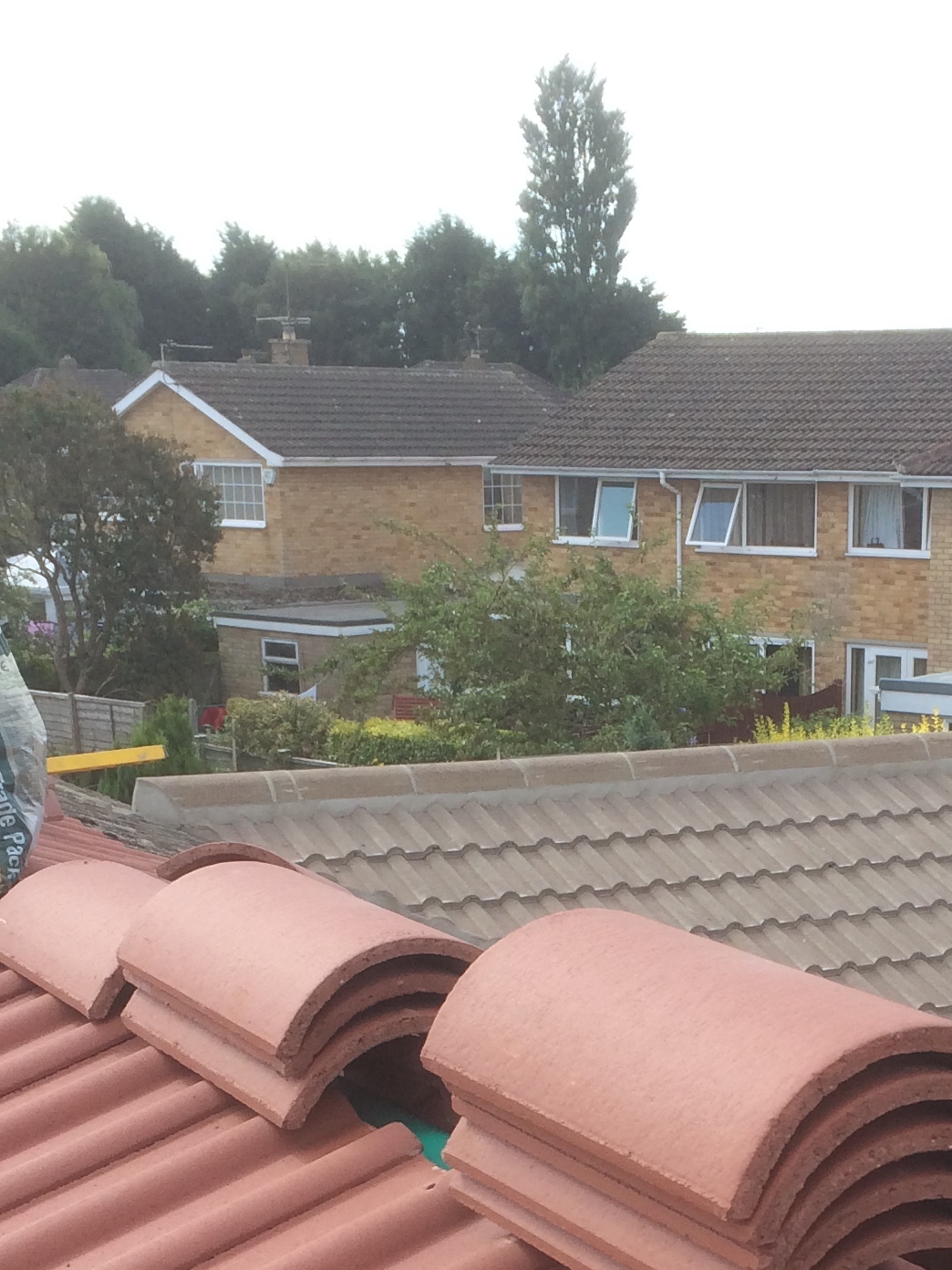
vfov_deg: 27.2
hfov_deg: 21.4
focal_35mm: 68
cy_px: 1213
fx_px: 2493
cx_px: 715
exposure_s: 1/760
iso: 32
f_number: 2.2
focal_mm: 4.15
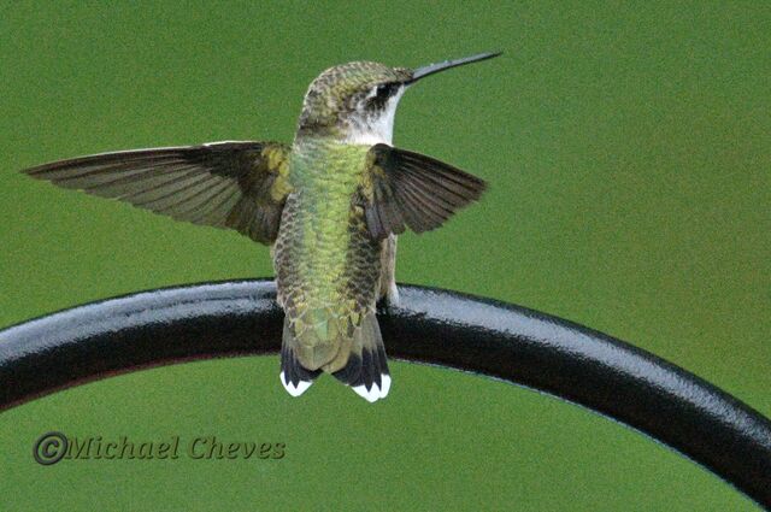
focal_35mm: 600
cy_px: 256
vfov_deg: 2.3
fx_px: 12834
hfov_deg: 3.4
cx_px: 386
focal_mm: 600
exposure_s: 1/2000
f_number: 7.1
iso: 16000
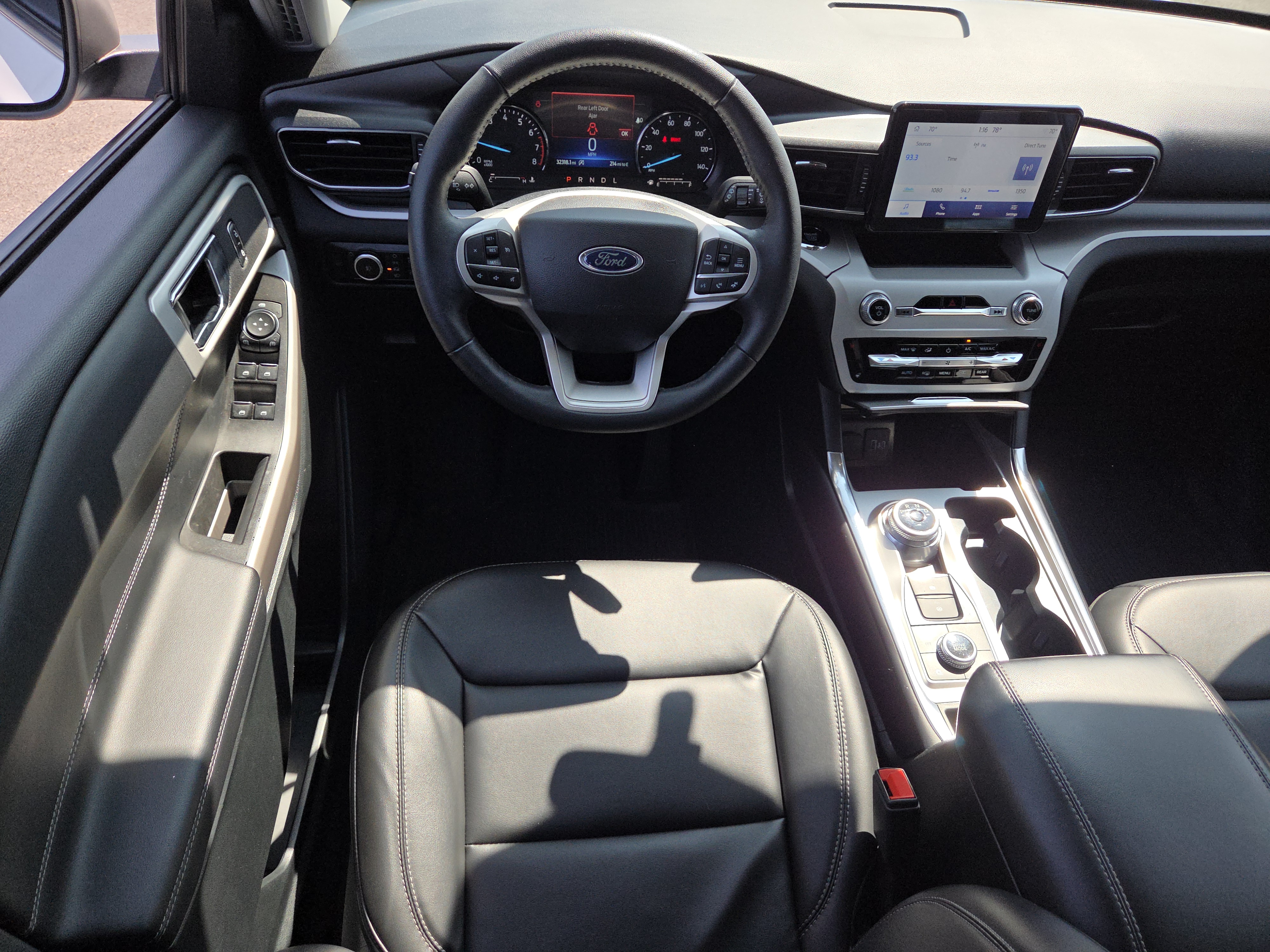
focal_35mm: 23
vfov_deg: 58.9
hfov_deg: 73.9
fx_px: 844
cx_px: 635
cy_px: 476
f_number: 1.8
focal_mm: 5.4
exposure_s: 1/1376
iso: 80
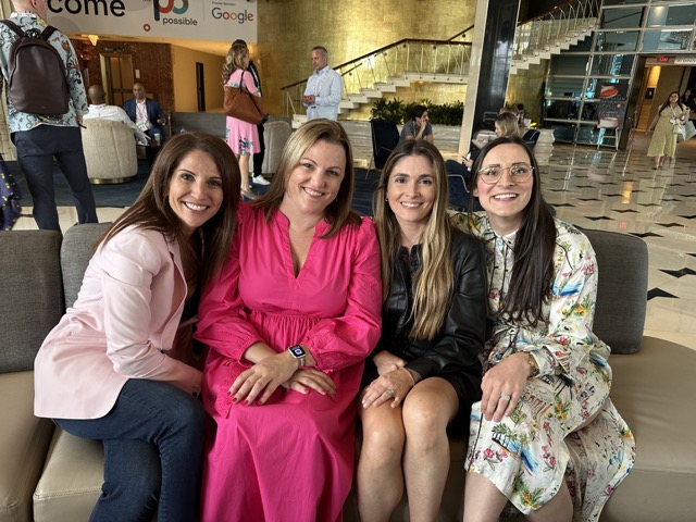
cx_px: 348
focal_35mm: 24
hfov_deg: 71.6
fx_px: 483
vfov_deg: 56.8
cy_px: 261
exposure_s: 1/60
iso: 160
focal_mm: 6.86
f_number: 1.78
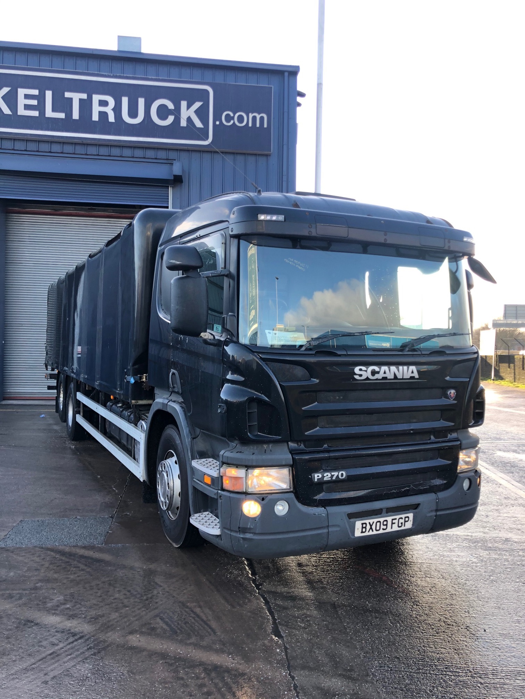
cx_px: 262
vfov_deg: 63.4
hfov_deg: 49.7
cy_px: 350
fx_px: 566
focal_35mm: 28
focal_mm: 4
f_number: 1.8
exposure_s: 1/120
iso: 32
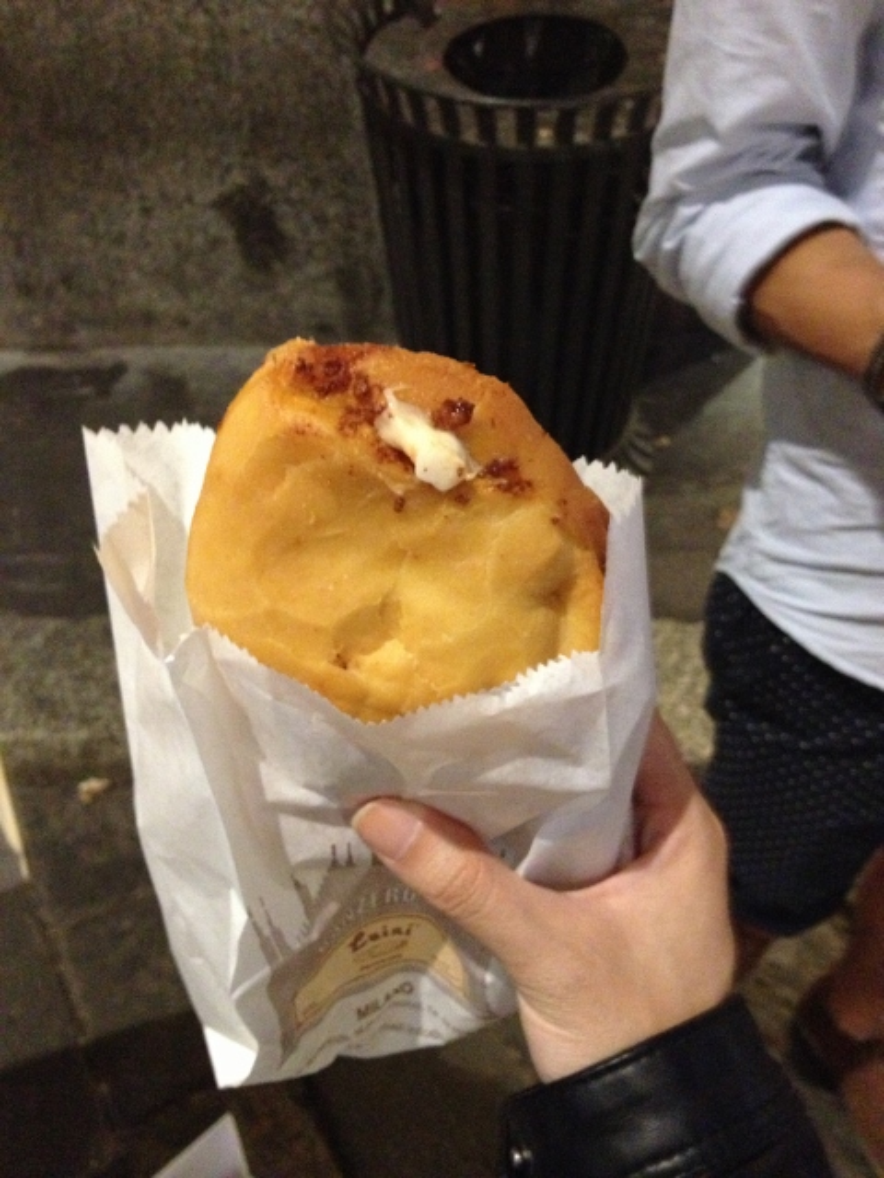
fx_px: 1192
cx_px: 442
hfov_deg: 40.7
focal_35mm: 35
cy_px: 589
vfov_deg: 52.6
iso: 800
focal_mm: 4.28
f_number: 2.4
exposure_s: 1/15
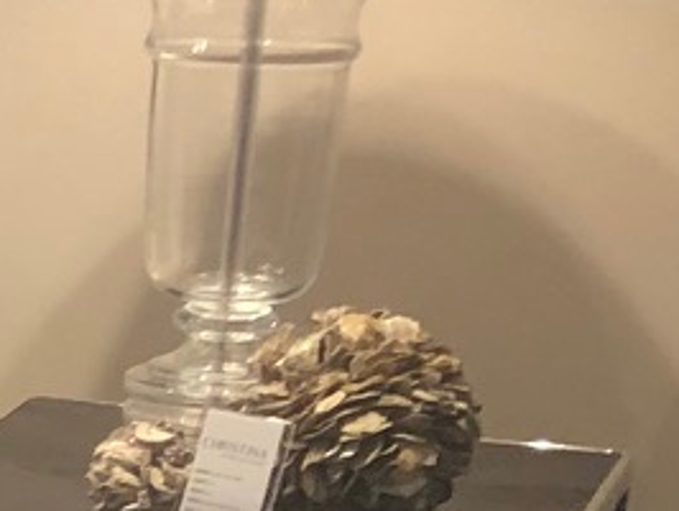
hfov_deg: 7.8
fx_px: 4162
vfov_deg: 6.9
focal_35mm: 212
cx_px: -1496
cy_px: 756
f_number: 1.8
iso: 40
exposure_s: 1/24
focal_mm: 3.99
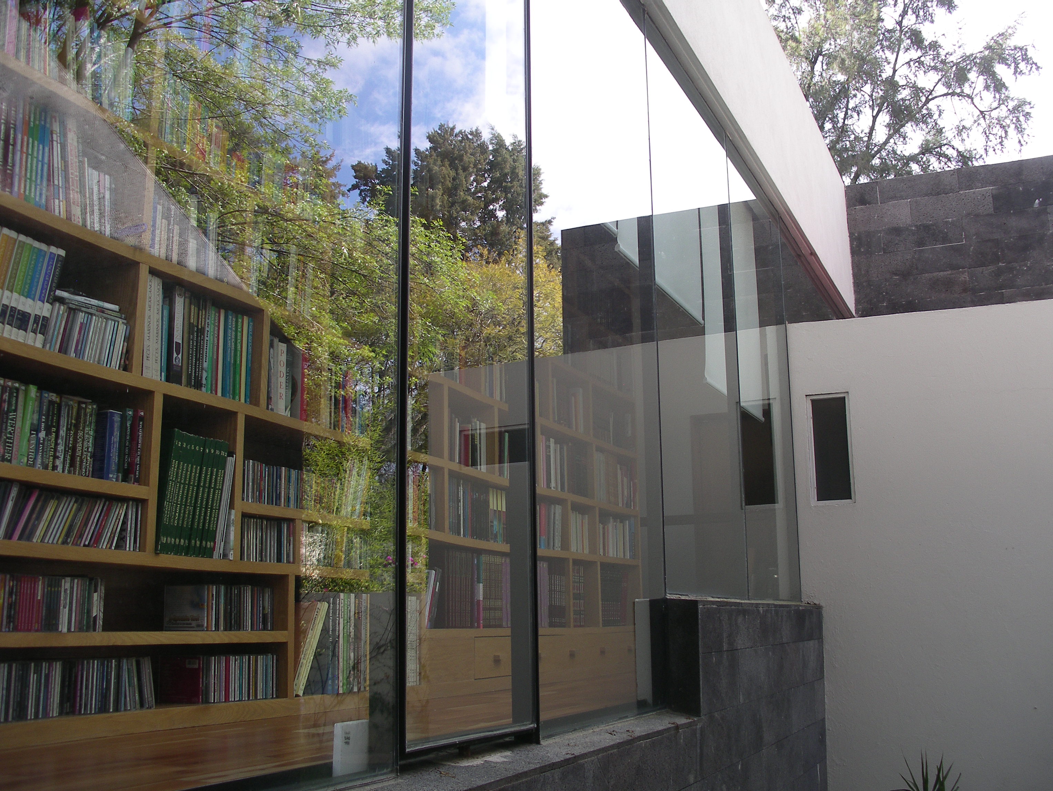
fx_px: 1126
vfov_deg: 38.7
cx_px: 526
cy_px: 396
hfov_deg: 50.1
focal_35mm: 37
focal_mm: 7.8
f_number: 3
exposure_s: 1/125
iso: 80
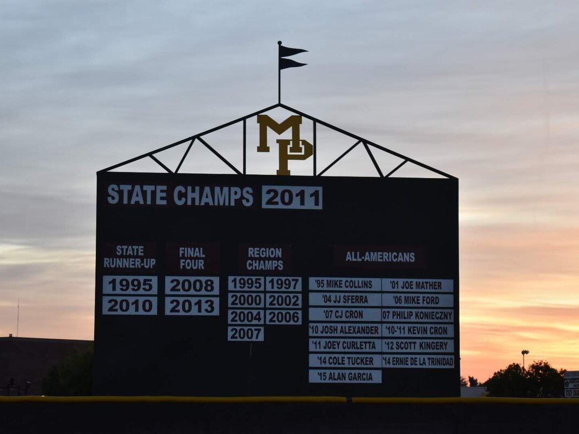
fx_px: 1498
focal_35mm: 90
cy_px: 217
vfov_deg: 16.5
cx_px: 269
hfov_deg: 21.9
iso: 800
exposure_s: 1/250
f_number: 5.6
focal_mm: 55
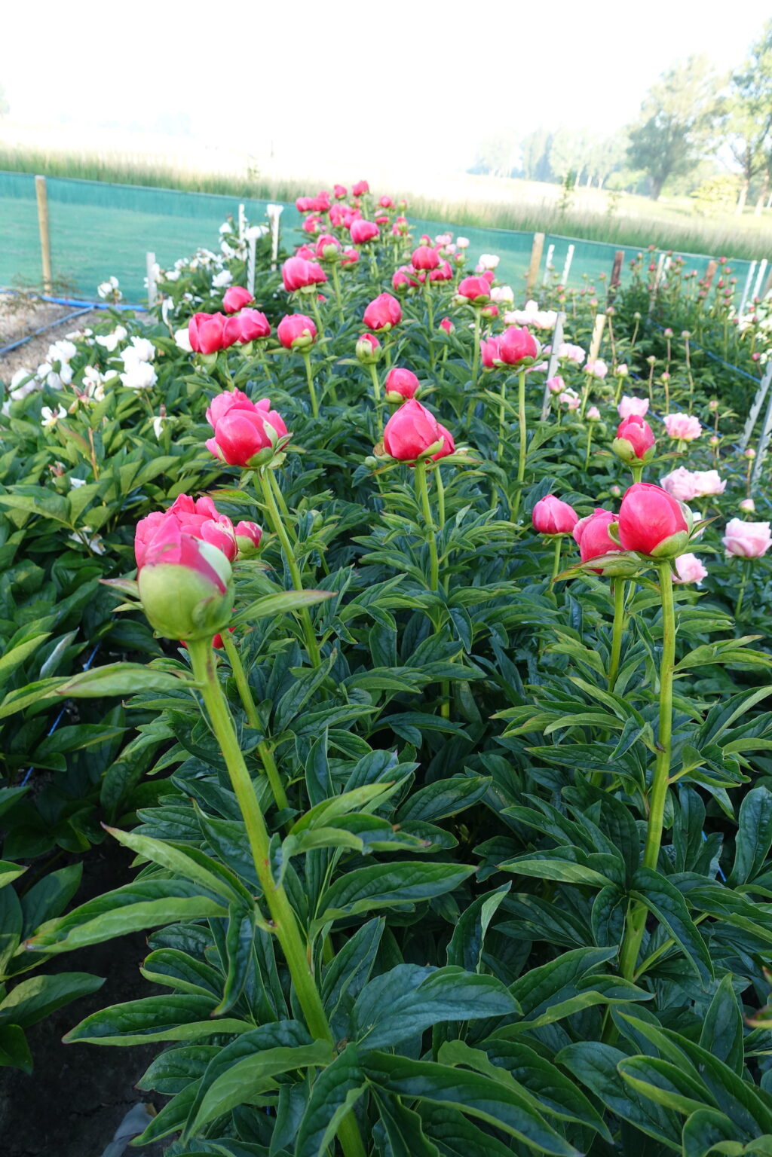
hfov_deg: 53.1
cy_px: 578
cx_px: 386
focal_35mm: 24
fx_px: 772
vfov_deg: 73.7
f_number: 4
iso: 125
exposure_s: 1/80
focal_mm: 8.8
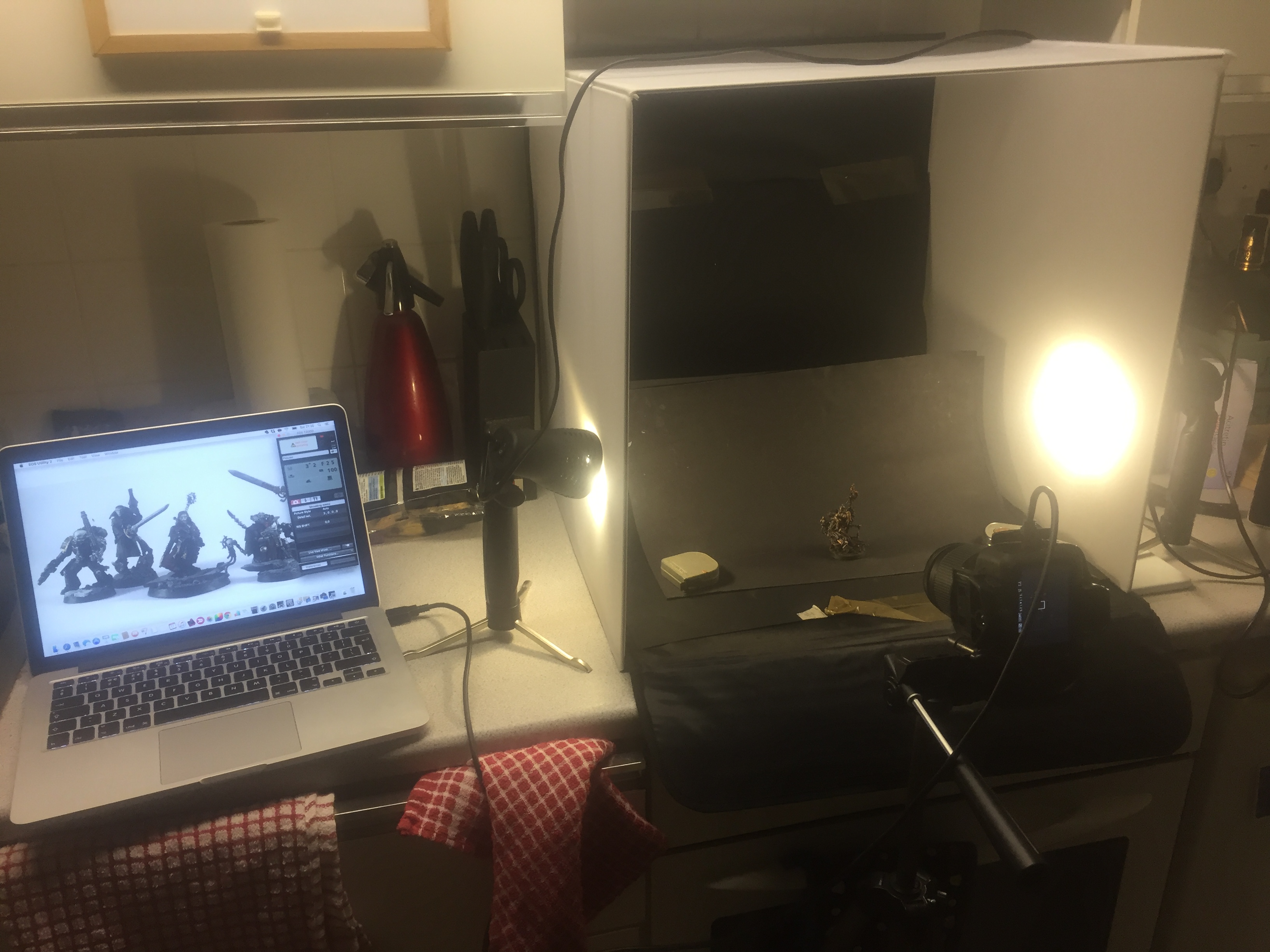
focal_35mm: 29
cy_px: 476
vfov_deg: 48.2
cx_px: 635
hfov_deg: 61.7
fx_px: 1064
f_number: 2.2
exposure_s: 1/33
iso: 80
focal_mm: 4.15
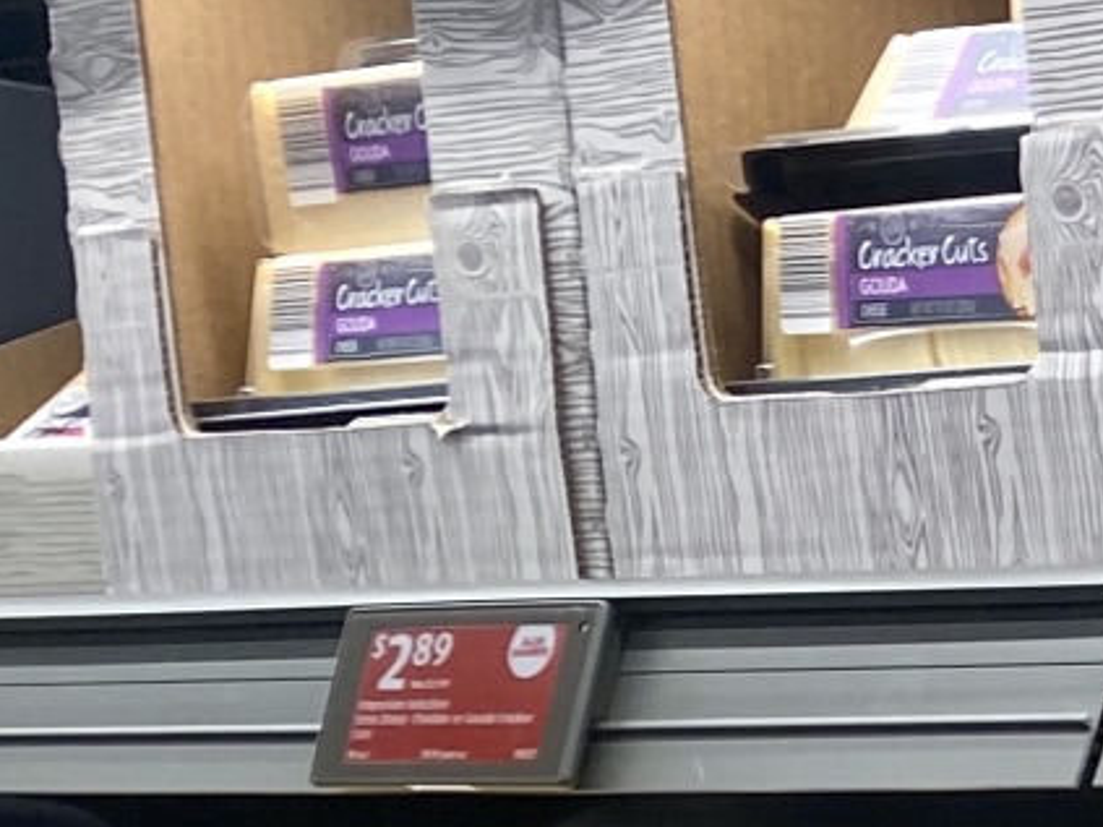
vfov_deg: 11.0
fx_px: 3918
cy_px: 1617
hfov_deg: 12.7
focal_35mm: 123
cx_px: 2602
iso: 80
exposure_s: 1/120
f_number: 1.8
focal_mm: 4.25
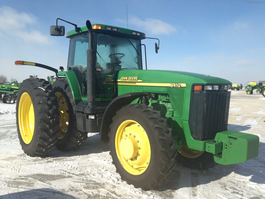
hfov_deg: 55.4
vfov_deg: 42.9
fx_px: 253
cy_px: 100
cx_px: 132
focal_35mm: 33
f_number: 2.4
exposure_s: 1/1642
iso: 64
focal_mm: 4.12
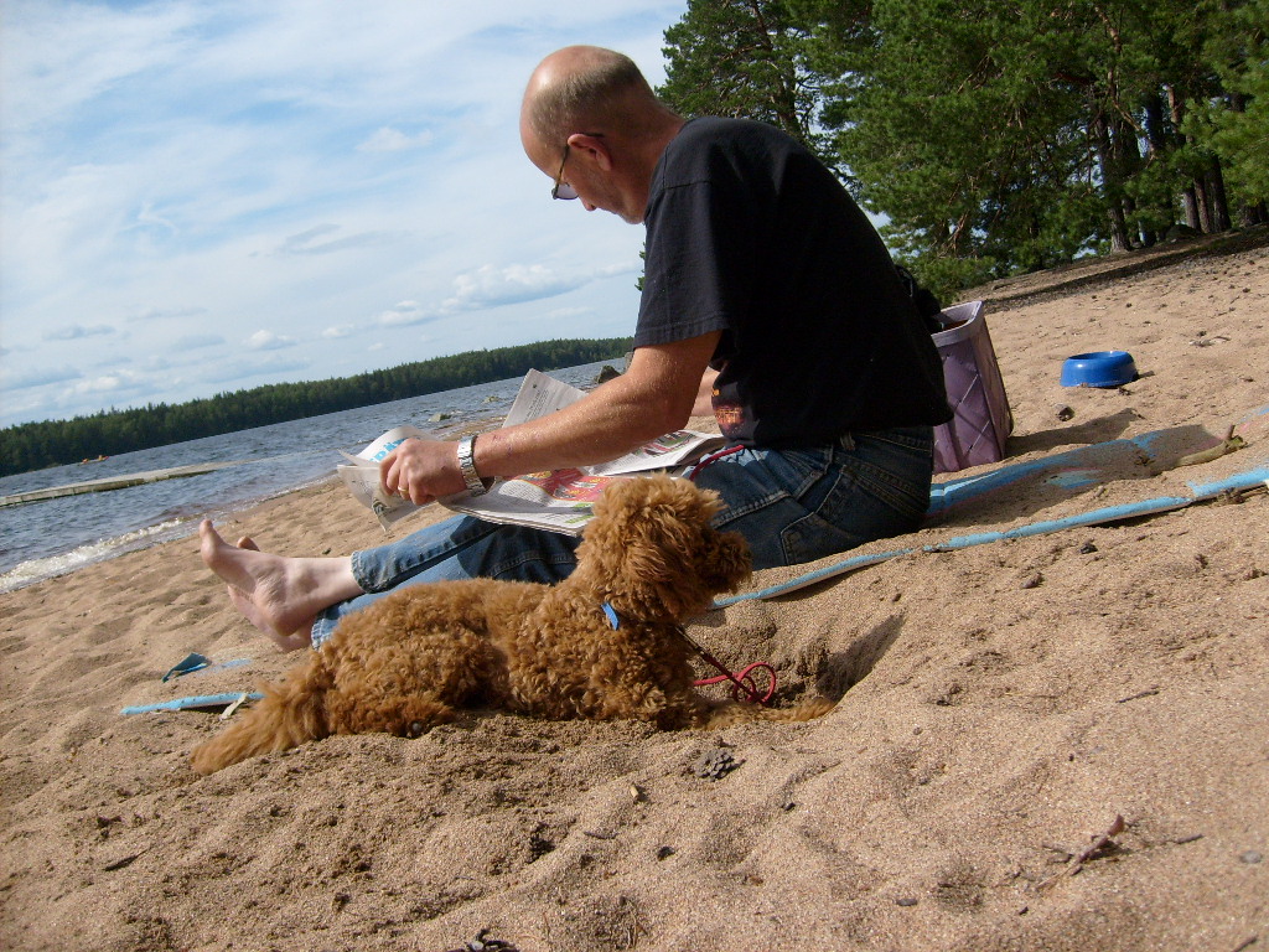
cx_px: 634
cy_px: 476
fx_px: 1283
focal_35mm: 35
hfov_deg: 52.6
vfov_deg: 40.7
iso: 80
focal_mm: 5.8
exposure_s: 1/500
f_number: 7.1
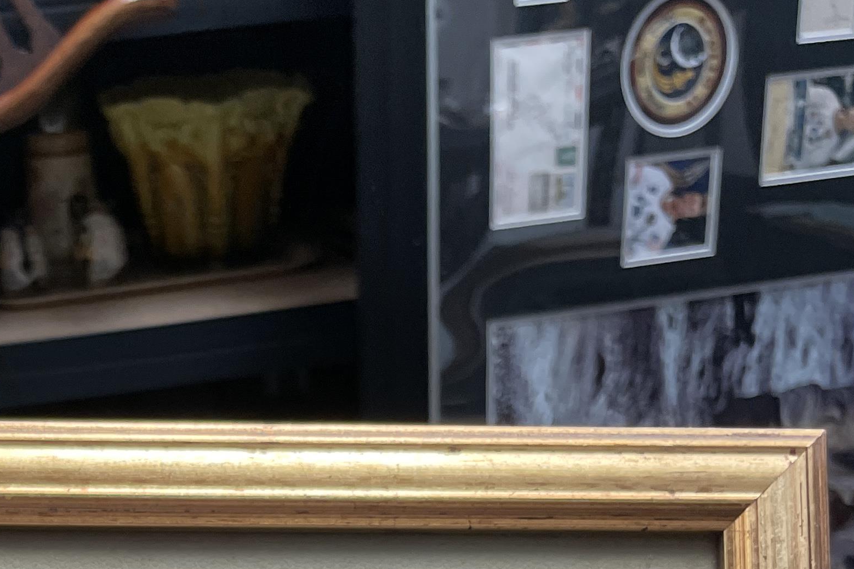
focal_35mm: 70
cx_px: 111
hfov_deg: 27.9
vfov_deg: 16.7
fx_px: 1660
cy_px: 980
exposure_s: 1/121
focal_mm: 4.2
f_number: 1.6
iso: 64
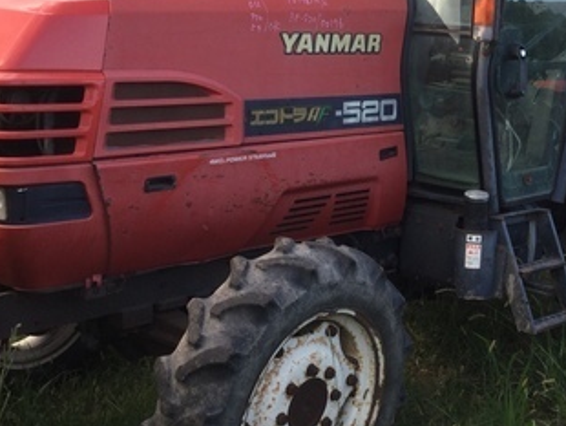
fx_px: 1047
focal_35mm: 64
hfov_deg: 29.9
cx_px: 400
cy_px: 165
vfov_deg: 22.9
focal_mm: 3.3
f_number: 2.4
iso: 25
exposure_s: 1/156
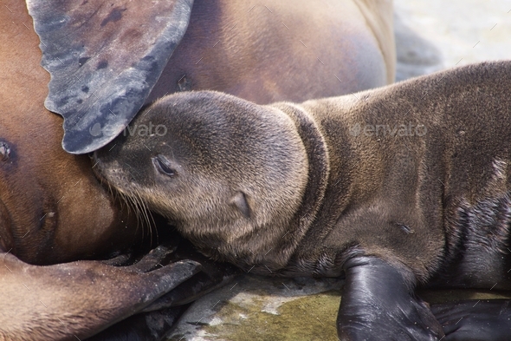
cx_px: 256
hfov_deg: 4.9
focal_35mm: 420
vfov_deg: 3.3
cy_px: 170
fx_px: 5960
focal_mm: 280
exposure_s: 1/500
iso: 500
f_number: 5.6
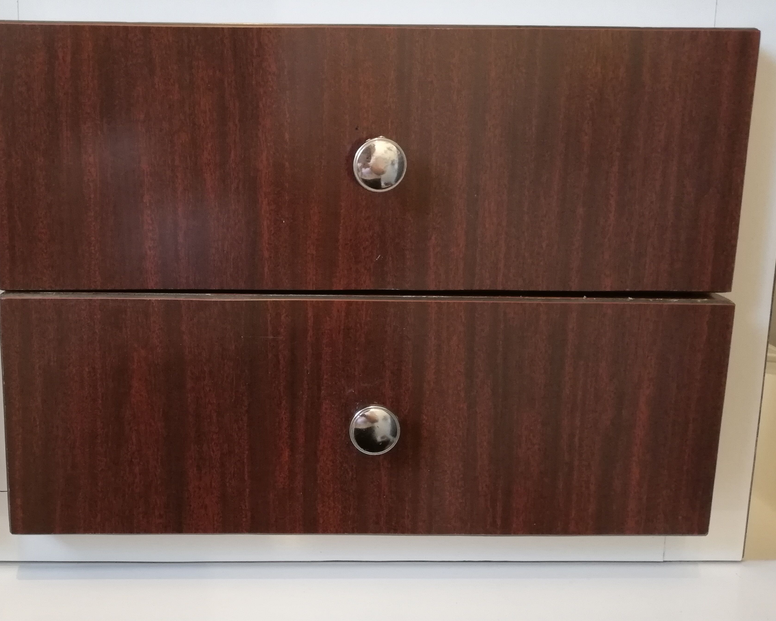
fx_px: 804
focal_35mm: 35
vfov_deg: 42.1
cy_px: 270
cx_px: 255
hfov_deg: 50.6
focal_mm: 3.81
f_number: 2.2
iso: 640
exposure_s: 1/20
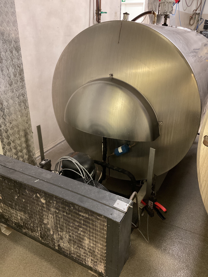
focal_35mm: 29
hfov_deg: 48.2
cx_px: 104
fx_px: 232
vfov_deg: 61.7
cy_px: 138
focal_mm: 3
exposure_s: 1/33
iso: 320
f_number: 1.8
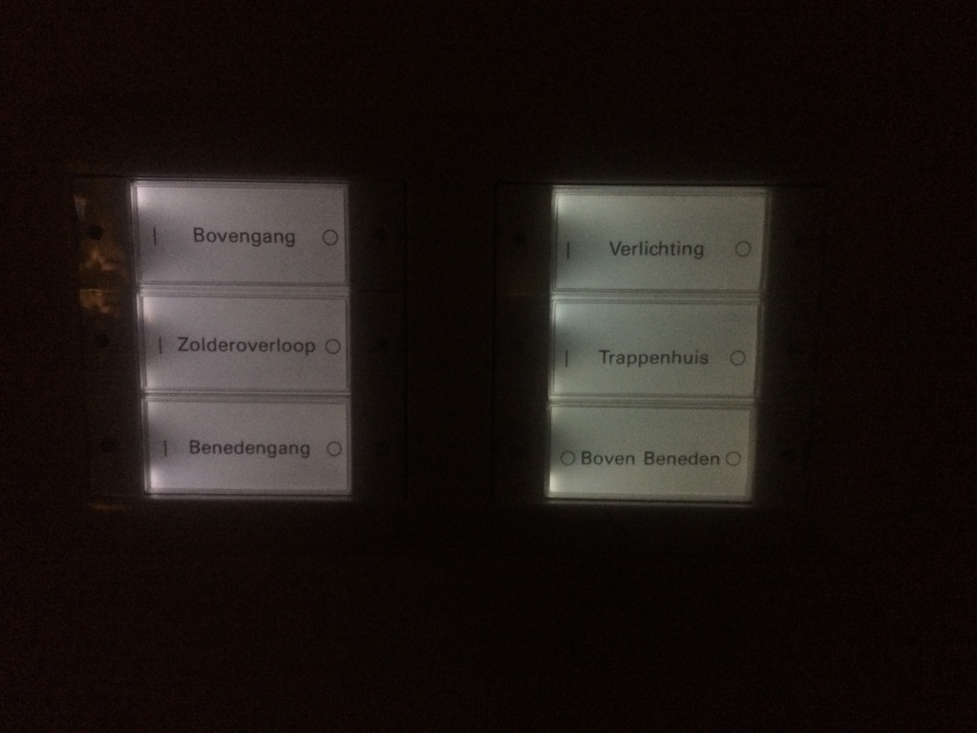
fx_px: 818
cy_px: 366
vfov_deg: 48.2
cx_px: 488
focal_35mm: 29
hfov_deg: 61.7
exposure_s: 1/17
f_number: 2.2
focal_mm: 4.15
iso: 500
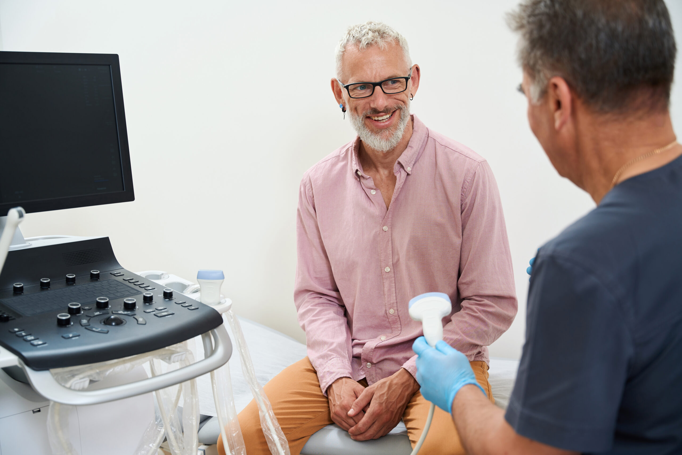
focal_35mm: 46
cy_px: 228
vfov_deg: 29.2
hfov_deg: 42.7
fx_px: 873
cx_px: 341
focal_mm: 46.1
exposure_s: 1/250
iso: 100
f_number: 3.5
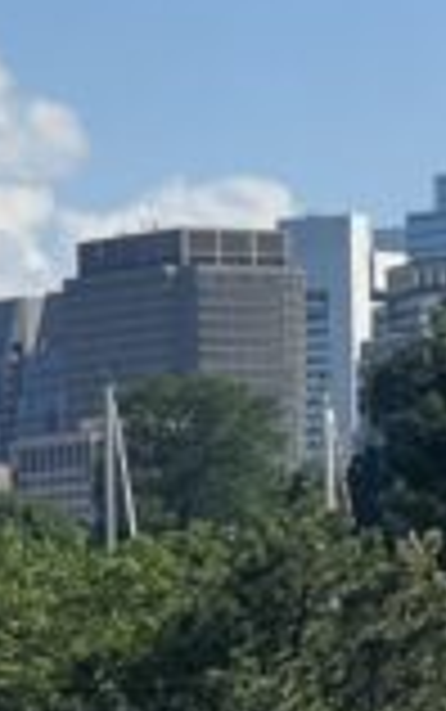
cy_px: 306
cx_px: -72
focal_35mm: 376
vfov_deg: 5.6
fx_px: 7299
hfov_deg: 3.5
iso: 32
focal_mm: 9
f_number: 2.8
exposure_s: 1/1167
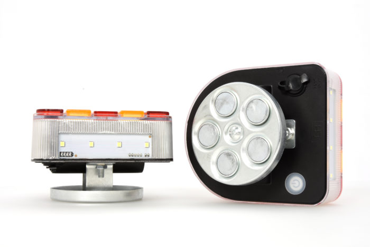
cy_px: 124
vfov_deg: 23.8
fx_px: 586
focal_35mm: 57
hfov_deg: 35.0
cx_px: 185
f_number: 16
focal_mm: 38
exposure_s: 1/40
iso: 400
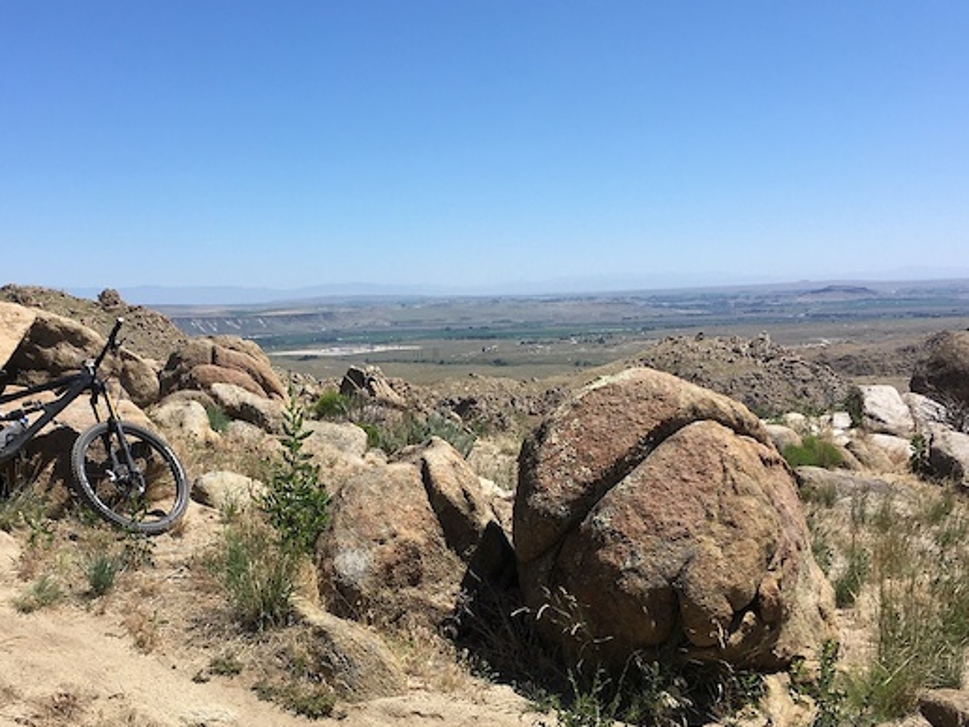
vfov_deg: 32.0
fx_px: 1260
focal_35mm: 45
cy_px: 453
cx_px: 392
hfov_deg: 41.9
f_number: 2.2
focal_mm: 4.15
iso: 25
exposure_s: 1/1748
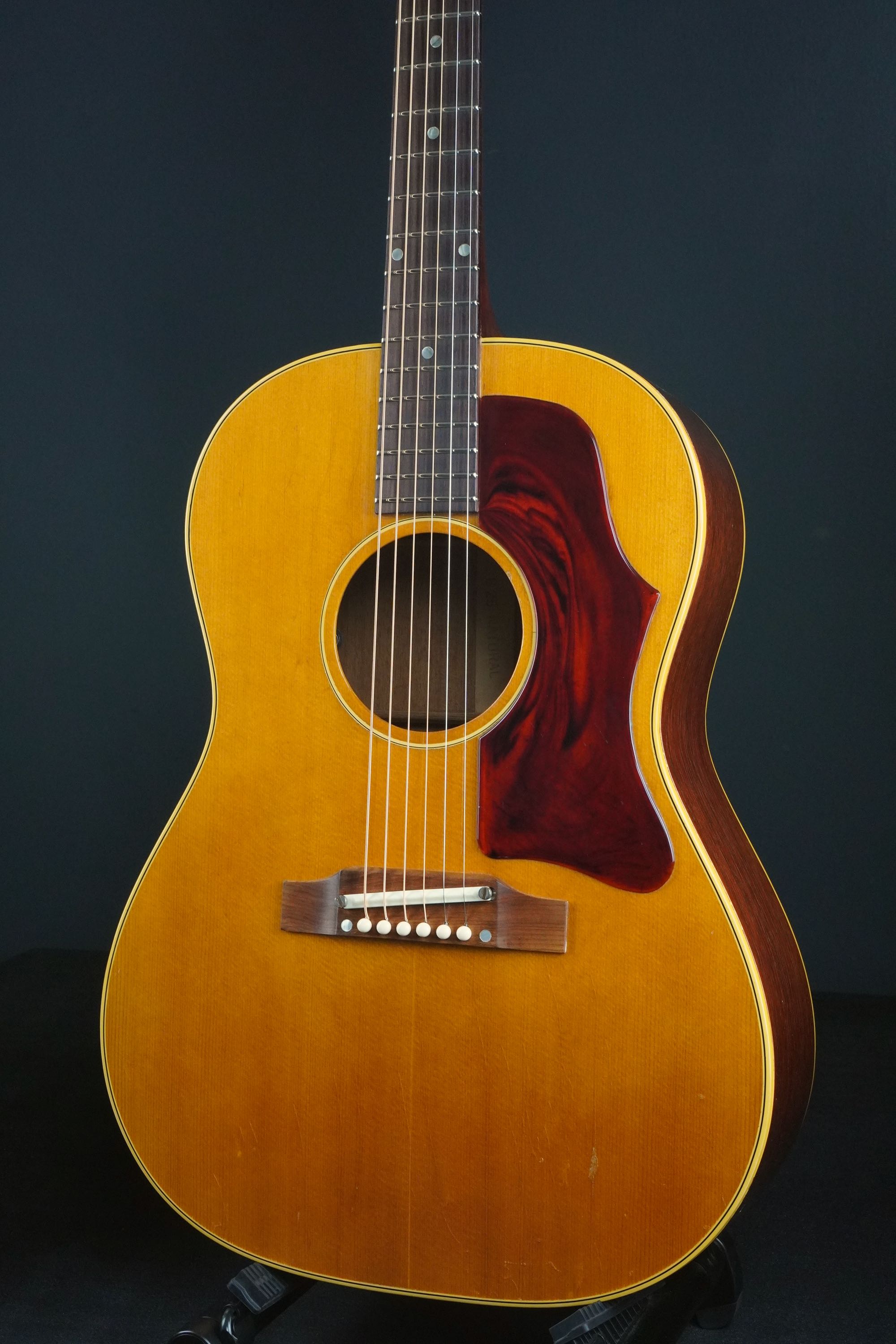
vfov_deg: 37.9
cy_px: 672
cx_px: 448
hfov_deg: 25.8
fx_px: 1960
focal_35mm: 52
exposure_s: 1/60
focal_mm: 35
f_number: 11
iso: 2500
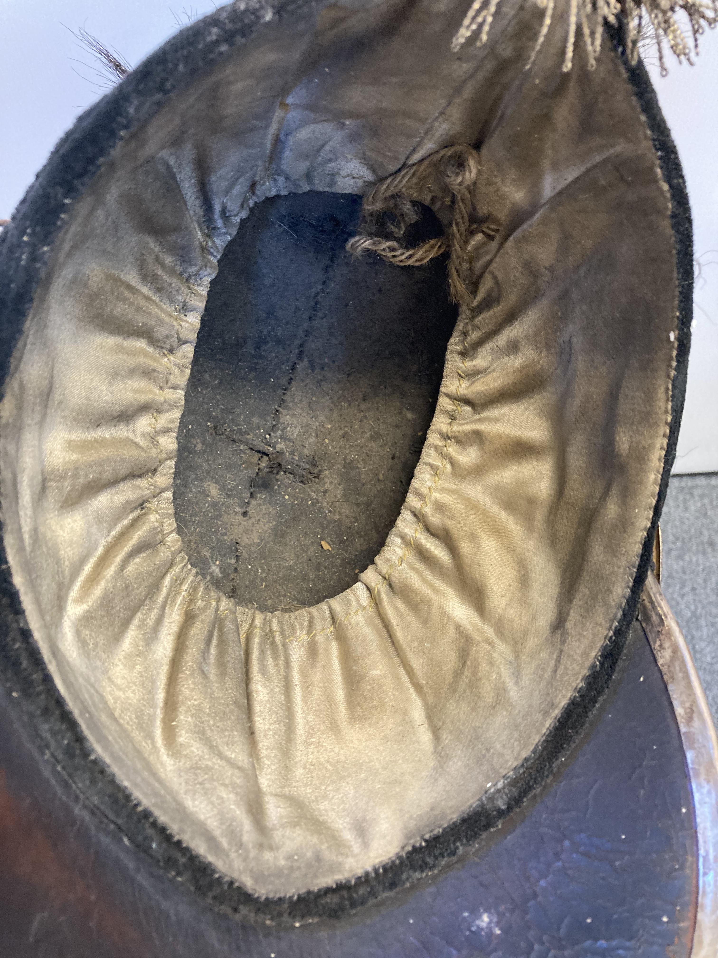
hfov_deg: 49.7
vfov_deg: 63.4
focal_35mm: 28
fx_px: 774
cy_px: 479
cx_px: 359
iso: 320
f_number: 1.8
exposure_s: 1/50
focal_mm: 3.99
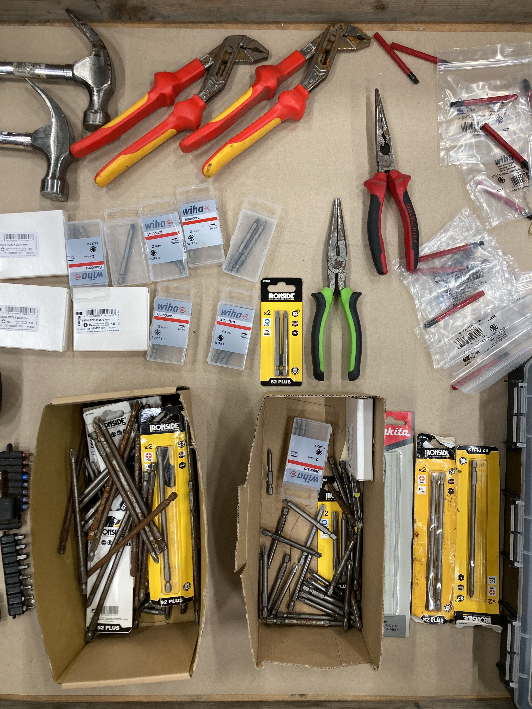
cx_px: 266
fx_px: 574
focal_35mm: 28
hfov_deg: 49.7
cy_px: 354
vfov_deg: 63.4
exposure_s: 1/84
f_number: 1.8
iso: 80
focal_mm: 3.99
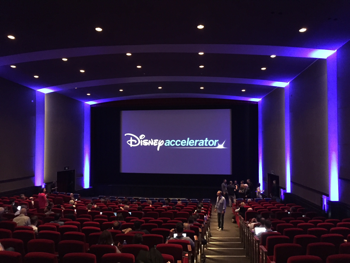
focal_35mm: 29
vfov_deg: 48.2
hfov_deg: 61.7
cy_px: 132
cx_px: 175
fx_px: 293
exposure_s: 1/15
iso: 1000
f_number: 2.2
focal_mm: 4.15
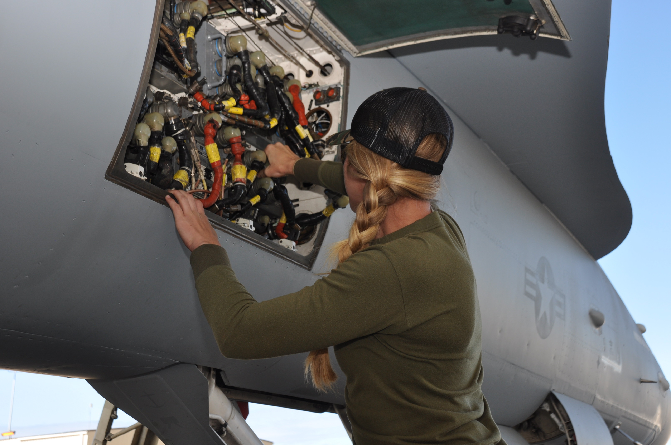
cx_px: 336
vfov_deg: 25.7
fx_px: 977
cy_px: 222
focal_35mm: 52
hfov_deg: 37.9
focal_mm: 35
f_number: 7.1
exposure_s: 1/200
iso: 200
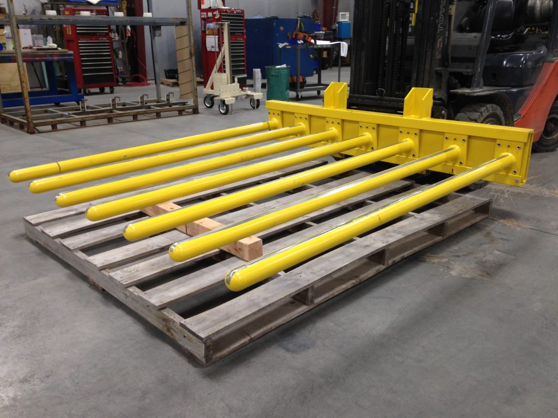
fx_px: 532
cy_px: 209
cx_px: 279
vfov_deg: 42.9
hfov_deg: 55.4
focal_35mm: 33
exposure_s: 1/30
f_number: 2.4
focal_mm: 4.12
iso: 50
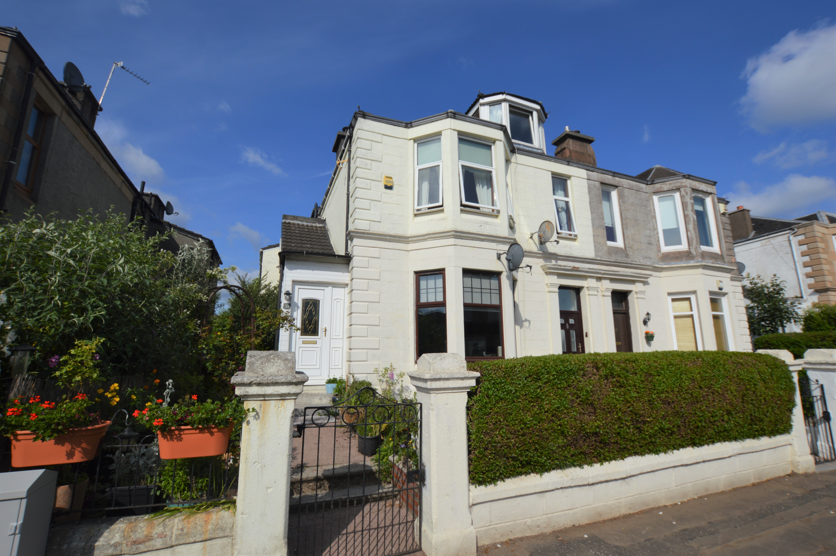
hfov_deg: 100.4
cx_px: 418
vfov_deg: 77.2
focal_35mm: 15
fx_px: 348
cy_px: 278
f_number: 10
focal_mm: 10
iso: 100
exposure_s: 1/400
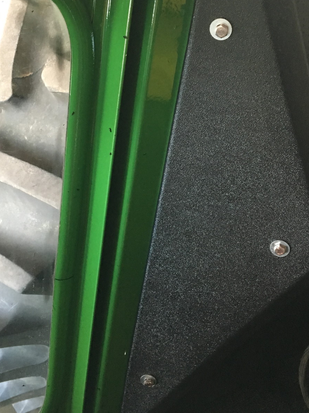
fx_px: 583
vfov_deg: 38.6
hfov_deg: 29.7
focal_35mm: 49
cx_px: 152
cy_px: 146
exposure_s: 1/24
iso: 200
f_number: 2.2
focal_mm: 4.15
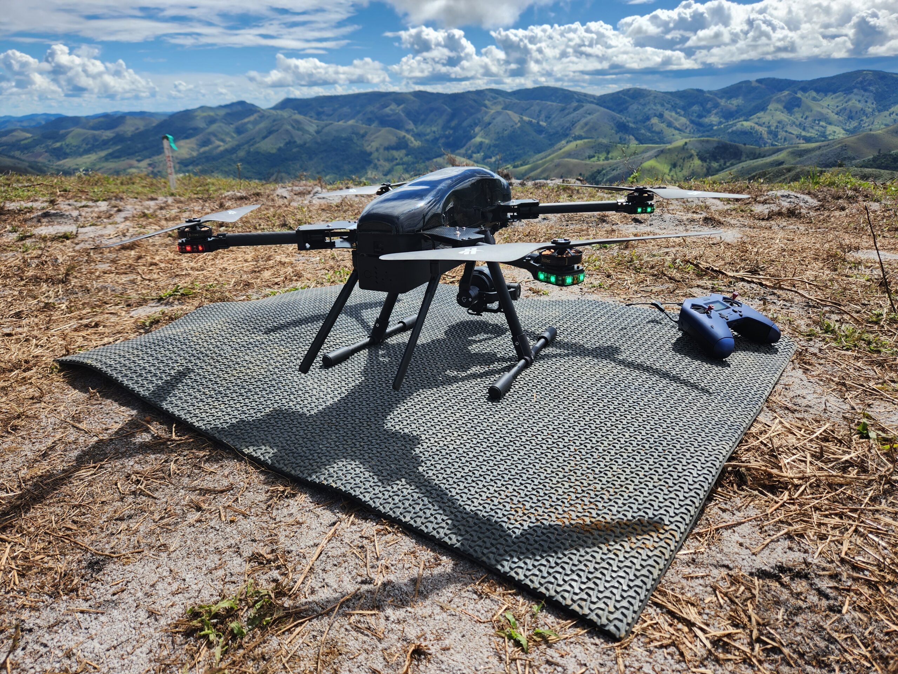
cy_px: 337
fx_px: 597
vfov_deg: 58.9
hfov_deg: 73.9
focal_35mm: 23
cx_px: 449
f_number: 1.8
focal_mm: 5.4
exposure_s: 1/2032
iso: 20
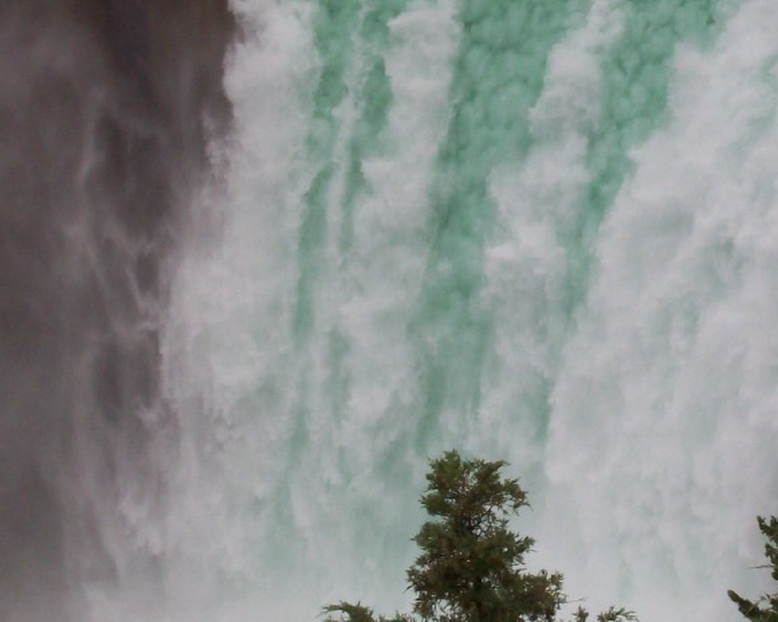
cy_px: 225
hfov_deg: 10.4
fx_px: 4283
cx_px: 546
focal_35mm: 186
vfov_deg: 8.3
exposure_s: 1/427
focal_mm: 18
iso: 80
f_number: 8.5
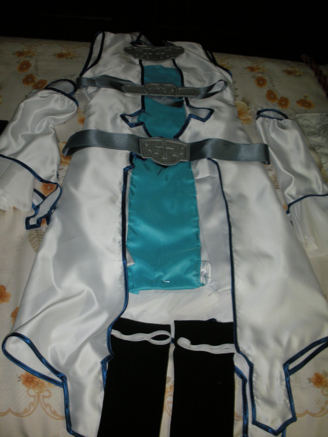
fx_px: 442
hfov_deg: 40.7
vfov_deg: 52.6
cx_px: 164
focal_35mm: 35
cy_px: 218
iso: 200
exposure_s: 1/30
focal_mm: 6.3
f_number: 3.5
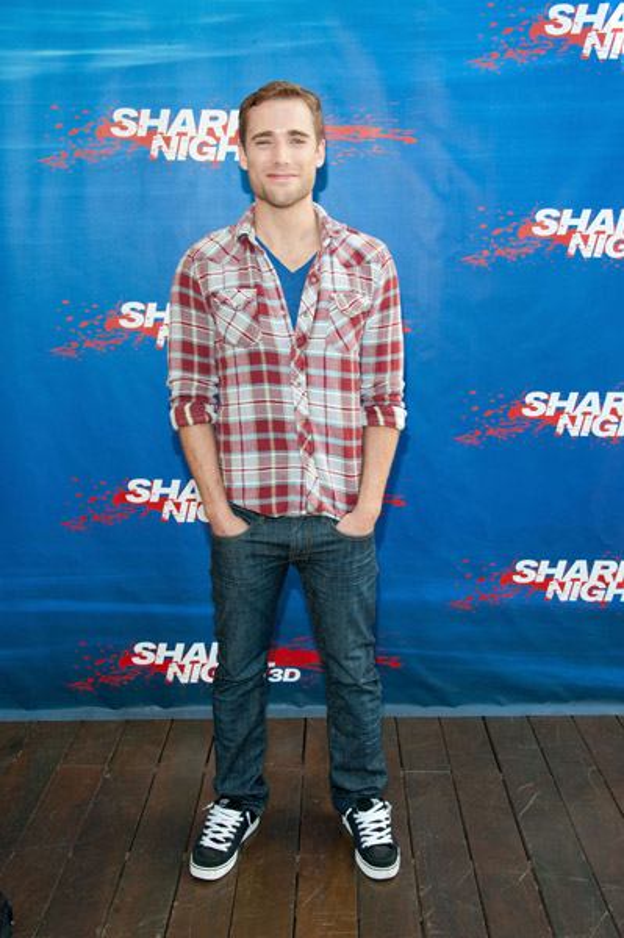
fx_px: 1042
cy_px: 469
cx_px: 312
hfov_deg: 33.3
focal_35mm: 40
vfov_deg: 48.5
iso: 400
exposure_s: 1/160
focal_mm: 40
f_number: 9
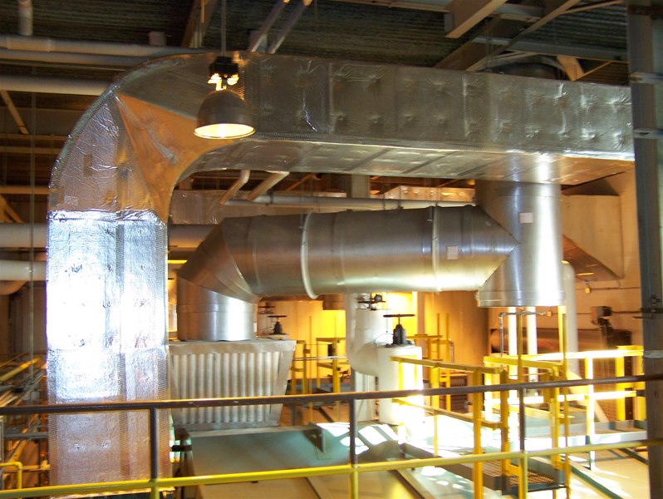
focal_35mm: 38
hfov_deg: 48.9
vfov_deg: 37.8
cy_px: 250
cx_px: 332
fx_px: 728
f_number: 2.8
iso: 160
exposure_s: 1/20
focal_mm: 6.3
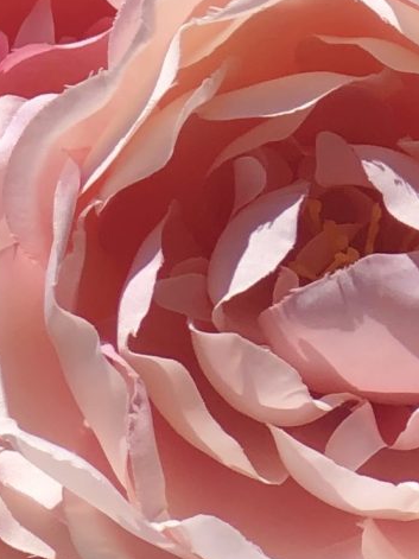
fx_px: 5005
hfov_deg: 4.8
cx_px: 116
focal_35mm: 310
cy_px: 849
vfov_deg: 6.3
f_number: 2.8
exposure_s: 1/991
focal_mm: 6.6
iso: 20
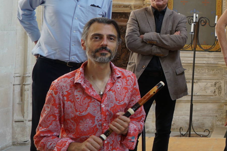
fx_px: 423
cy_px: 25
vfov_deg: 20.0
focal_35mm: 67
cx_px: 292
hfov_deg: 25.9
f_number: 4
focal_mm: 24
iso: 160
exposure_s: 1/60
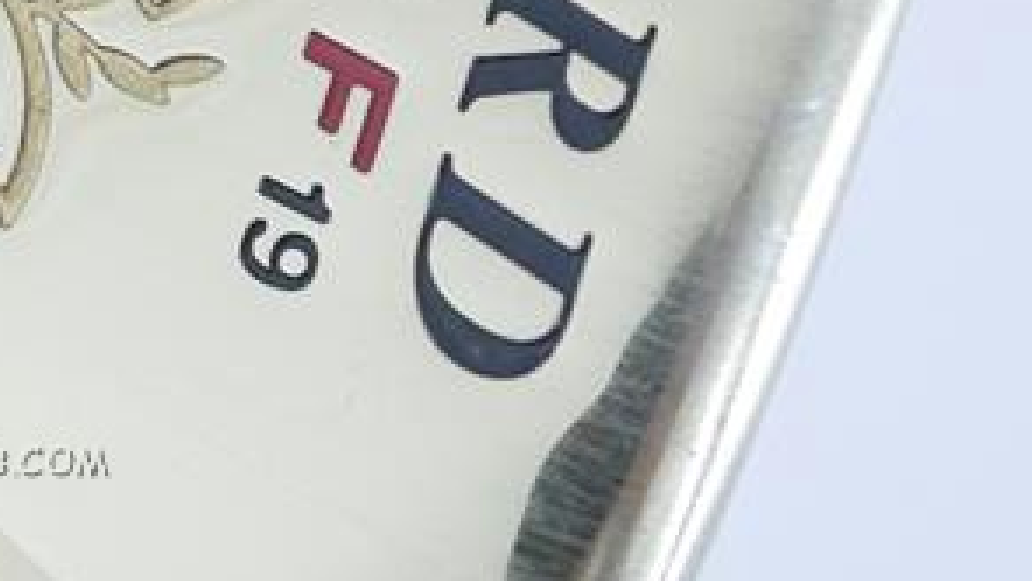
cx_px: -138
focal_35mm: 236
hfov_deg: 9.0
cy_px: 144
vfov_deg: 5.1
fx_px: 6459
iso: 1600
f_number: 4.5
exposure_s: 1/80
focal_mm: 25
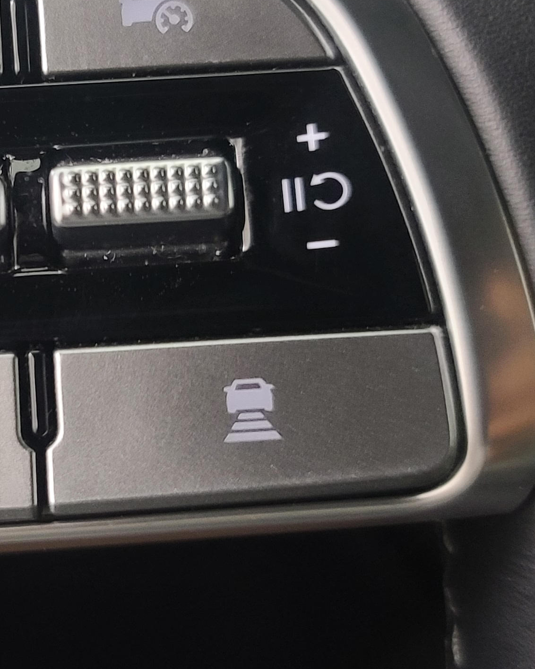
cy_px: 256
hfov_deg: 21.1
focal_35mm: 69
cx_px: -45
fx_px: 1366
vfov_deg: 27.4
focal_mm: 7
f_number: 1.8
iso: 500
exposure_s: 1/30
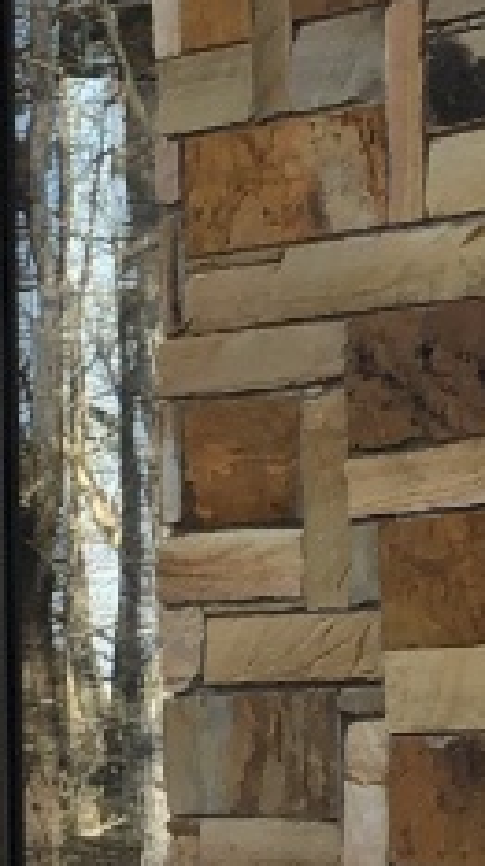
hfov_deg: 4.0
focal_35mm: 291
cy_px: 222
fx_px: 6677
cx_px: -1148
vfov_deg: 7.4
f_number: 2.4
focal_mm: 6
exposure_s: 1/219
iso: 16
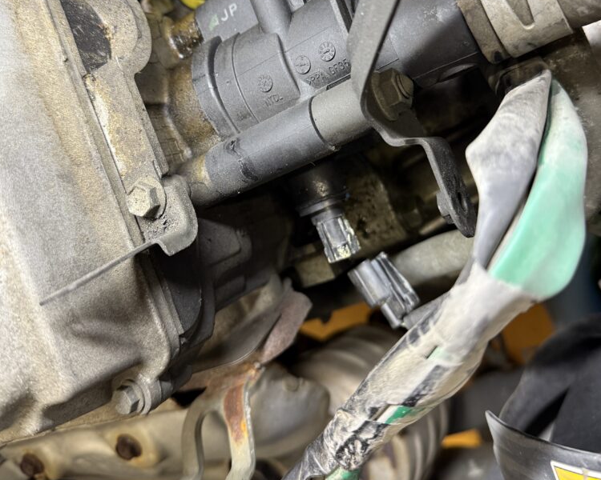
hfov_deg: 55.7
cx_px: 295
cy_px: 168
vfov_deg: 45.2
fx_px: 569
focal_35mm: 32
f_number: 1.78
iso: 250
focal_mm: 6.76
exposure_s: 1/60
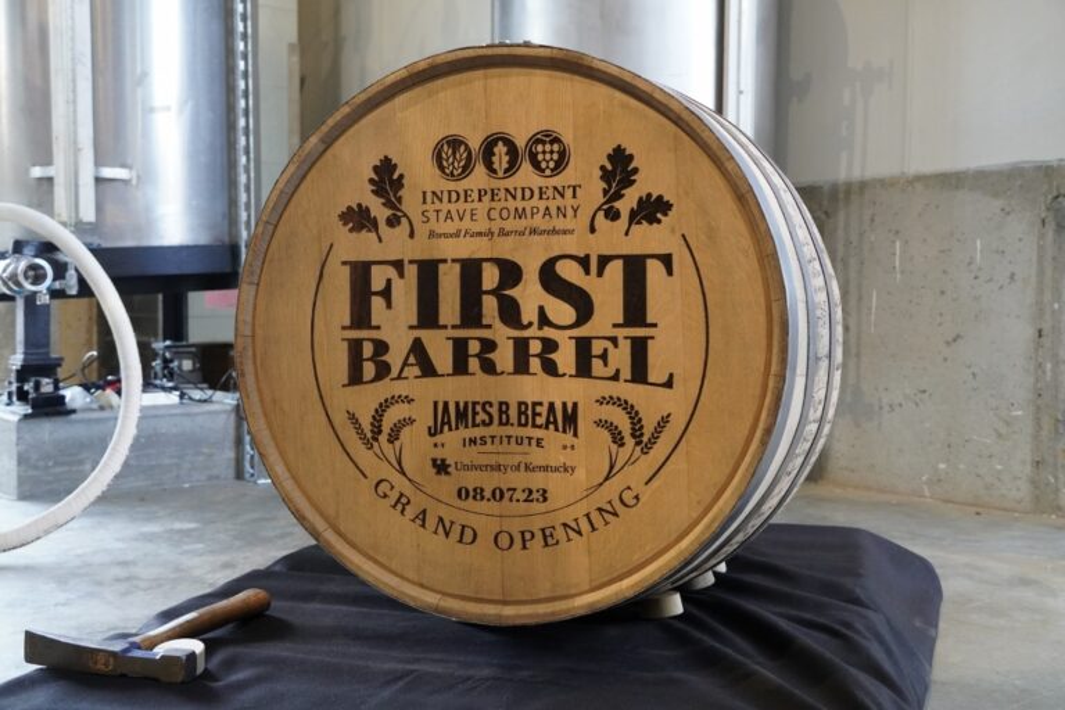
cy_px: 355
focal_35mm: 44
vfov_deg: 30.8
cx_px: 532
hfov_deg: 45.0
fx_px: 1287
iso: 2000
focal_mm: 29
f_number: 5.6
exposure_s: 1/80
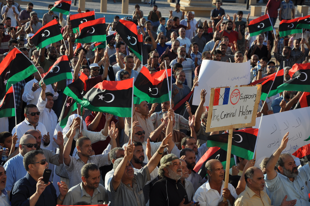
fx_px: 968
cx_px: 155
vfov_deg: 12.1
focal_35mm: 112
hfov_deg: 18.2
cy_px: 103
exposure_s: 1/500
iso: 220
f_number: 5.6
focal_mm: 75
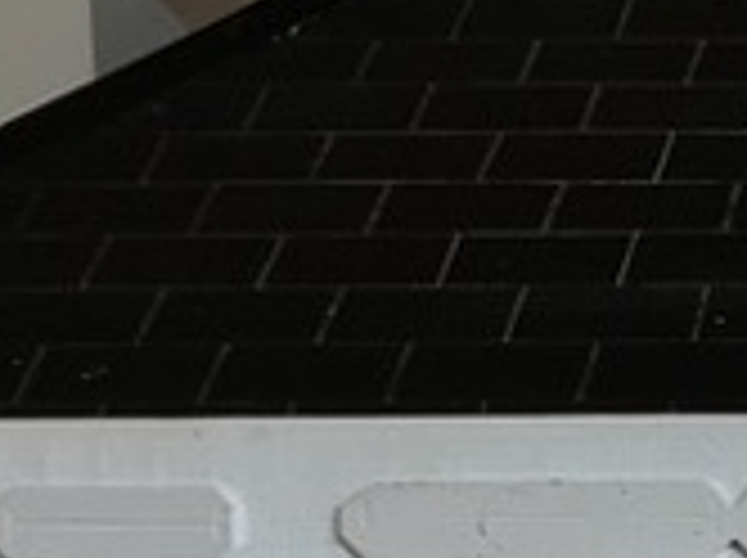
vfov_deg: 7.9
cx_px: 1395
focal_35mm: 169
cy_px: 1476
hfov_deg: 10.9
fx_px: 3642
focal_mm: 3.99
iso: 32
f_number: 1.8
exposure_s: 1/100
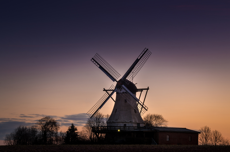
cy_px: 77
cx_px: 115
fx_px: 682
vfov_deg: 12.7
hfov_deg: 19.1
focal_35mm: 107
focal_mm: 70
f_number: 22
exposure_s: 3
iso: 80
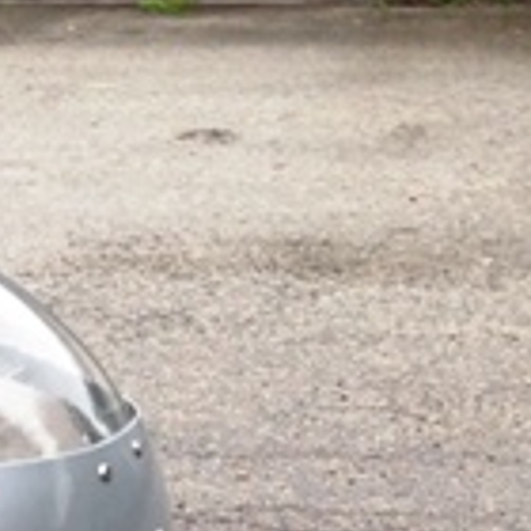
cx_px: -485
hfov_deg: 9.8
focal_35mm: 167
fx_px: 2898
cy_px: 762
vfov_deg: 10.2
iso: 64
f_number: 2.4
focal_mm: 4.12
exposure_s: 1/60
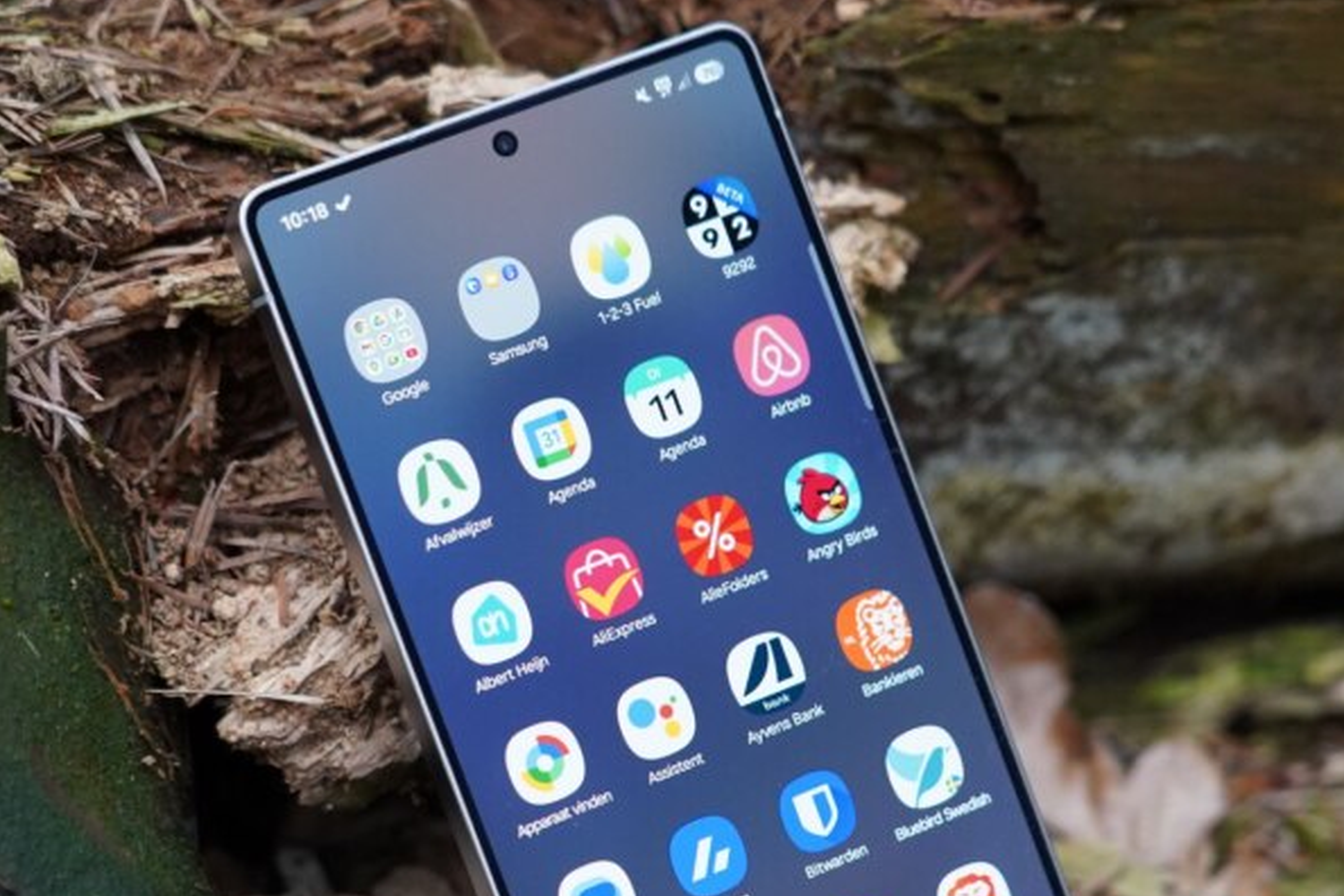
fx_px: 5152
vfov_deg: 9.9
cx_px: 792
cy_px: 757
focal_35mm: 138
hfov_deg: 14.9
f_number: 4
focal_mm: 80
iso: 3200
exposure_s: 1/160
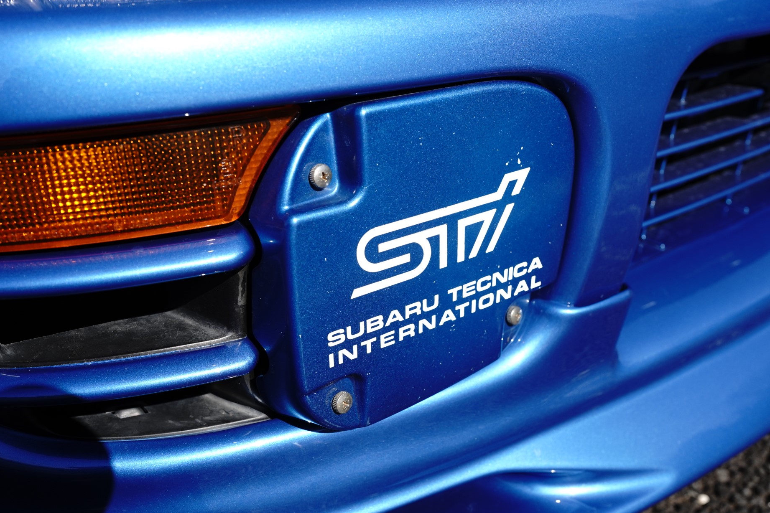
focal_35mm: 38
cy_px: 249
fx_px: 813
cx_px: 415
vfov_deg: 35.1
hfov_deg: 50.6
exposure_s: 1/1600
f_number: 5.6
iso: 400
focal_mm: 35
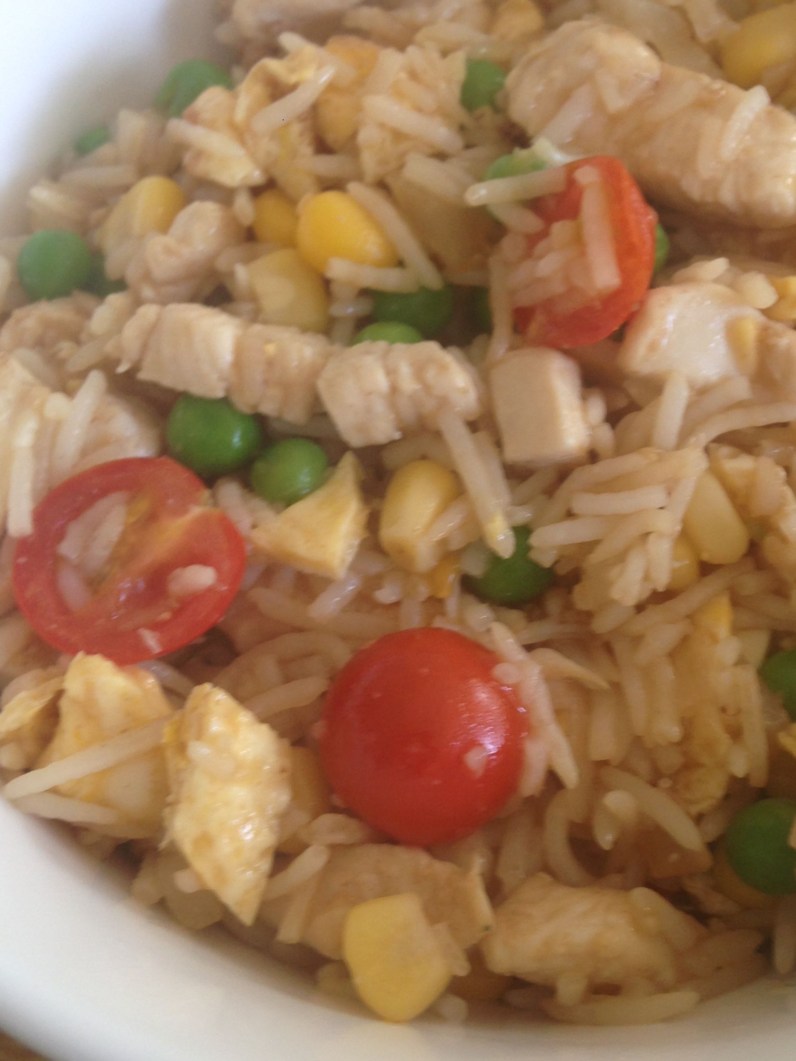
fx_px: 1502
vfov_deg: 38.9
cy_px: 473
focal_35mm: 49
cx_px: 551
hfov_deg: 29.4
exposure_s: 1/20
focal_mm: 4.12
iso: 50
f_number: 2.4
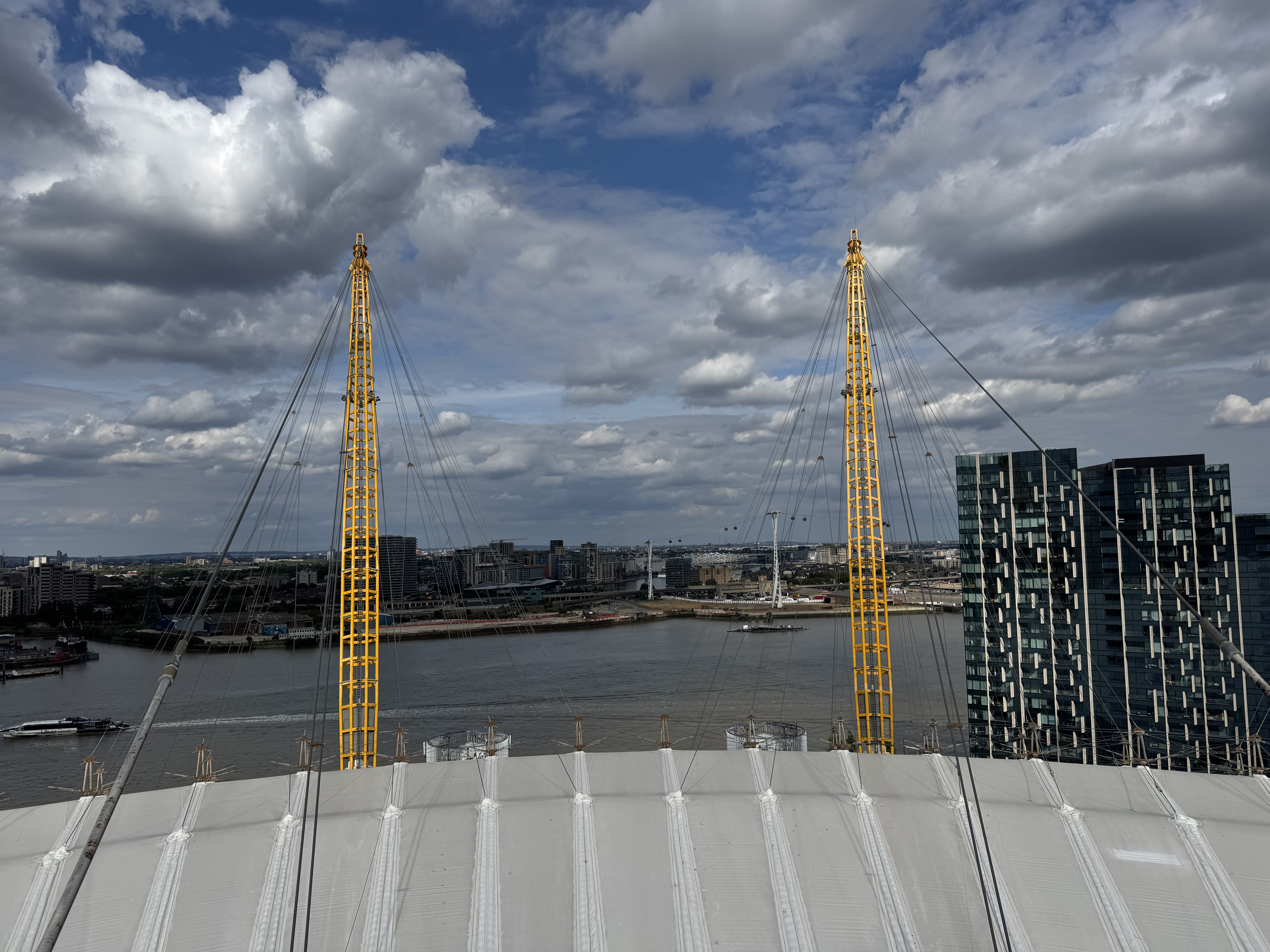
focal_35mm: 24
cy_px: 476
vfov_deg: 56.8
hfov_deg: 71.6
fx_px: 881
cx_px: 635
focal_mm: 6.76
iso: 80
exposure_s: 1/9009
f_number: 1.78
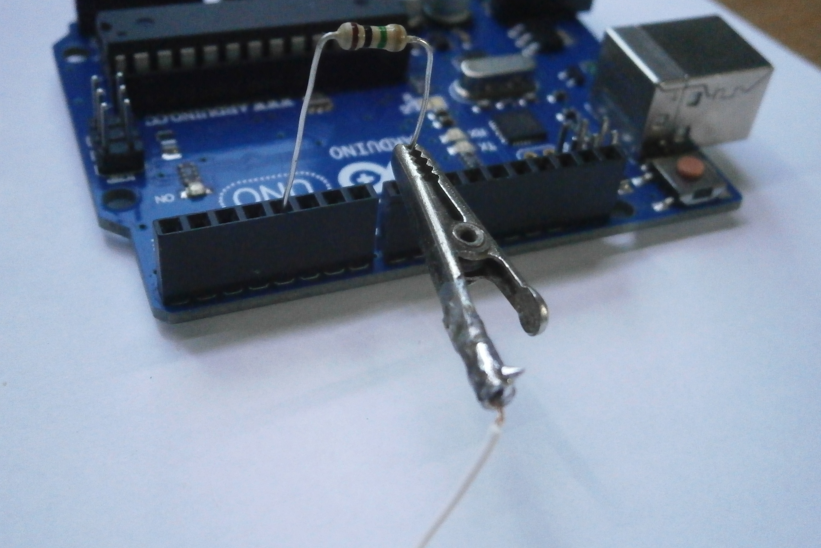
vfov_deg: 27.5
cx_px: 411
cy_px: 259
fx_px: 1117
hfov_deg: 40.3
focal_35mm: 49
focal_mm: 8.3
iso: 800
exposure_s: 1/100
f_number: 3.4
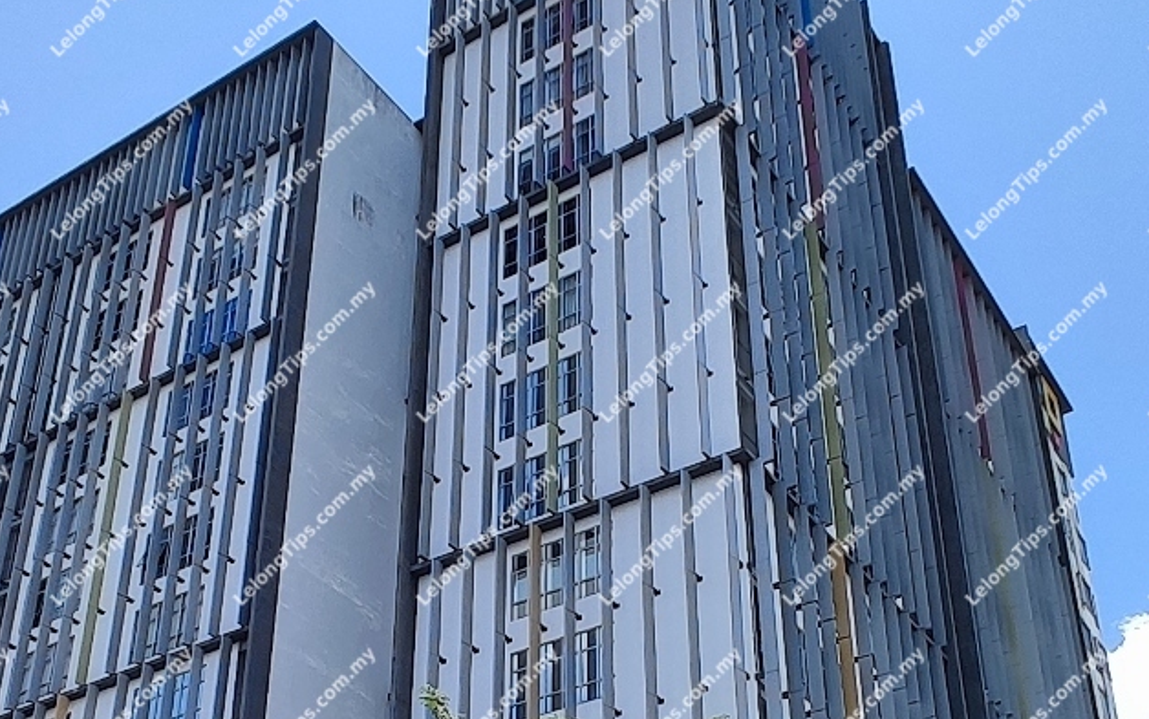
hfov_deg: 57.3
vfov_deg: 37.3
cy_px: 550
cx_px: 415
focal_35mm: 33
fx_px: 1034
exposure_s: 1/1073
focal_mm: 1.65
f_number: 2.2
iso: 50
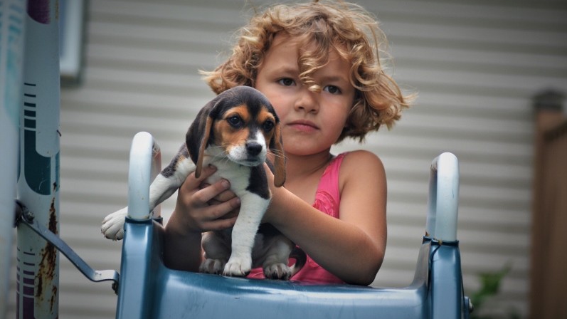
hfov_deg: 13.0
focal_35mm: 166
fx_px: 2488
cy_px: 162
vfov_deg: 7.3
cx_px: 284
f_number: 4.5
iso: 450
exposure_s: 1/500
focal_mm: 105
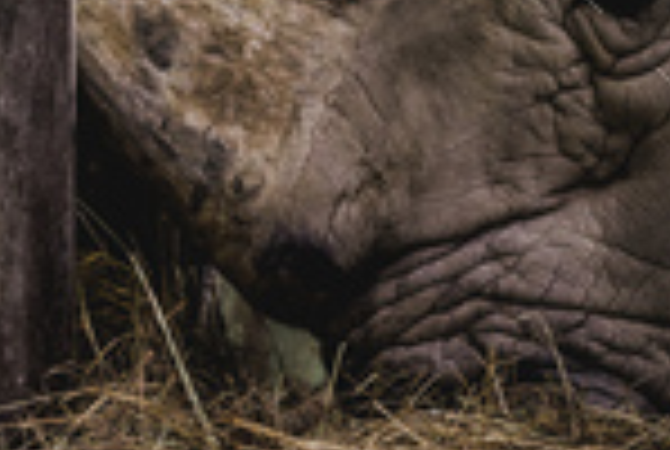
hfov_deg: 4.2
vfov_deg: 2.9
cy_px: -153
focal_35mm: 483
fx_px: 9007
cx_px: 877
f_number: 4
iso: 640
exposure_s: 1/160
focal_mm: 122
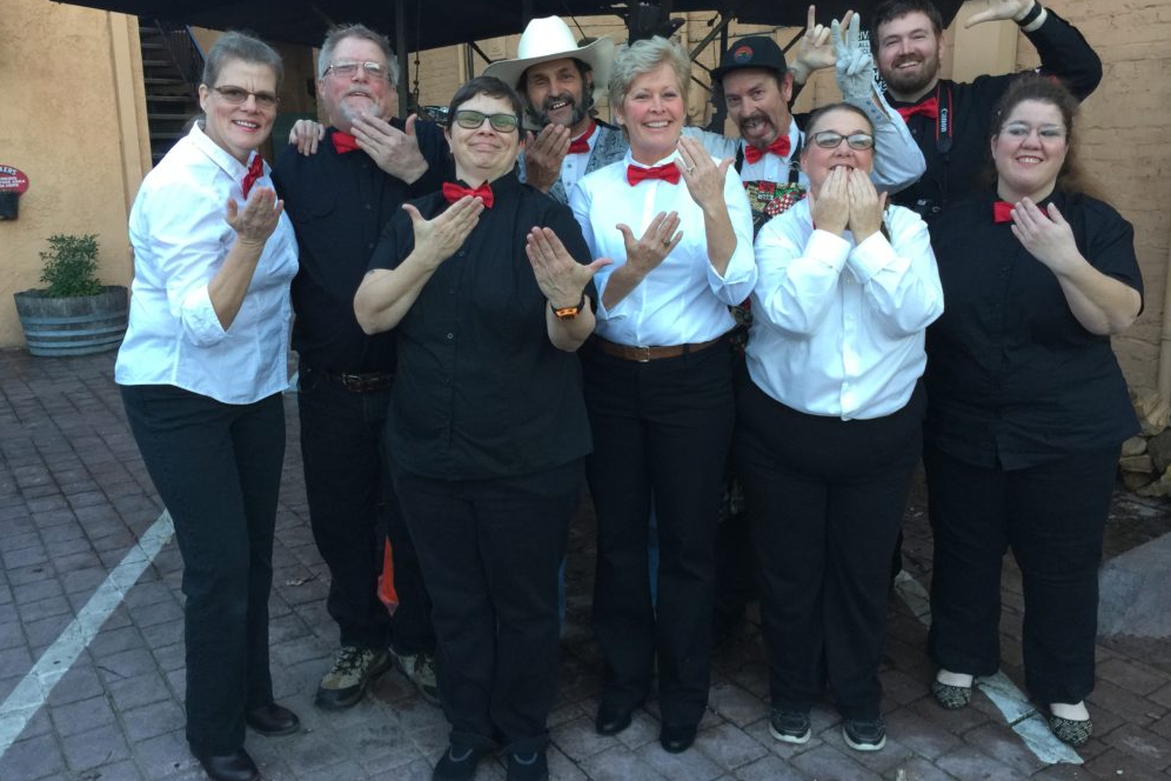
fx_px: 1008
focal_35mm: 31
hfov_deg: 60.3
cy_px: 361
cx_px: 586
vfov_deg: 42.3
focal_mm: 4.15
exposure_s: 1/30
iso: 50
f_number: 2.2
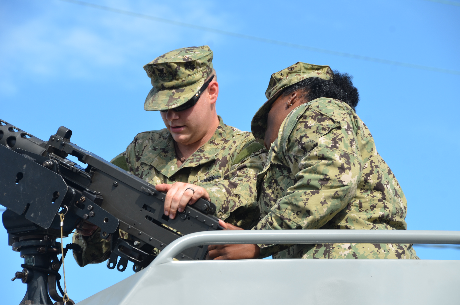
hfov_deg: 10.6
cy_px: 152
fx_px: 2487
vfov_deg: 7.0
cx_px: 230
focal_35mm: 195
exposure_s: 1/250
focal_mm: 130
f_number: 8
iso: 140
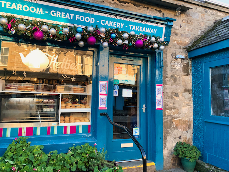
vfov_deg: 53.1
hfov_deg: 67.3
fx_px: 172
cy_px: 86
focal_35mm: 26
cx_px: 114
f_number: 1.8
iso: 40
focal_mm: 4.25
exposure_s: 1/121
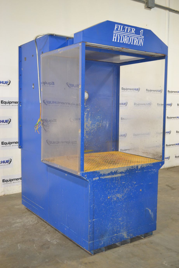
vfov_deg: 49.6
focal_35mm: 39
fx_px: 291
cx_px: 90
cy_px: 134
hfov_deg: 34.2
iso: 1000
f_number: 4.2
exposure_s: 1/60
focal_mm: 26
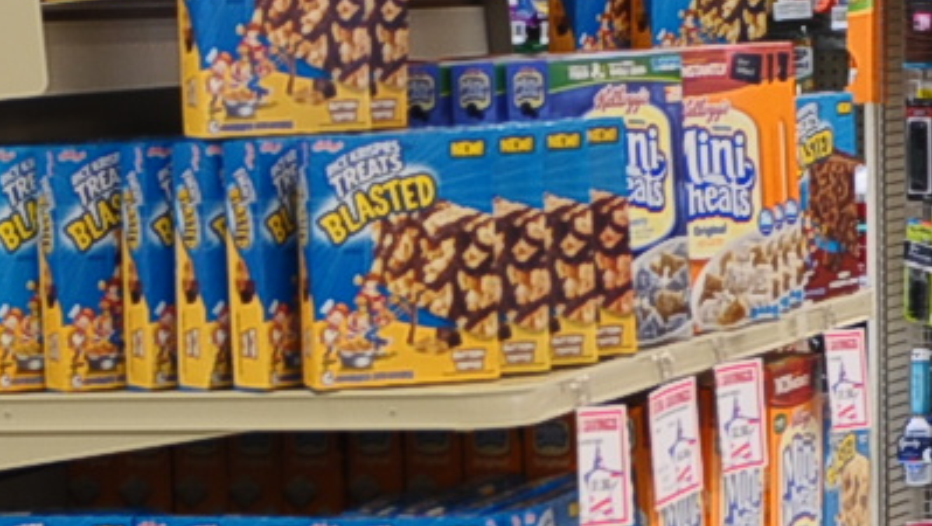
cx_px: 399
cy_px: 409
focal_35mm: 173
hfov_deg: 12.4
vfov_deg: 7.0
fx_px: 4278
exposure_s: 1/80
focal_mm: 31
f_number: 2.8
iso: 400
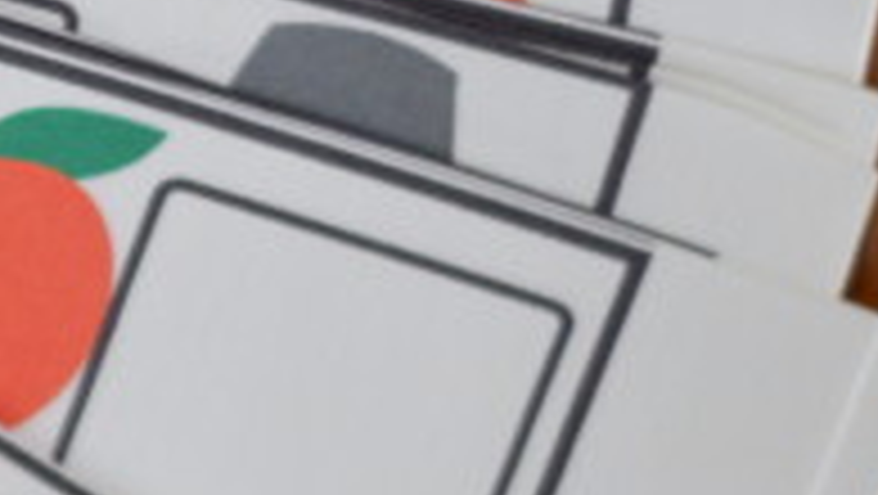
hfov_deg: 7.5
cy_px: 254
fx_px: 6570
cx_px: -527
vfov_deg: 4.3
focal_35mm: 282
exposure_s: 1/60
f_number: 1.8
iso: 450
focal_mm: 50
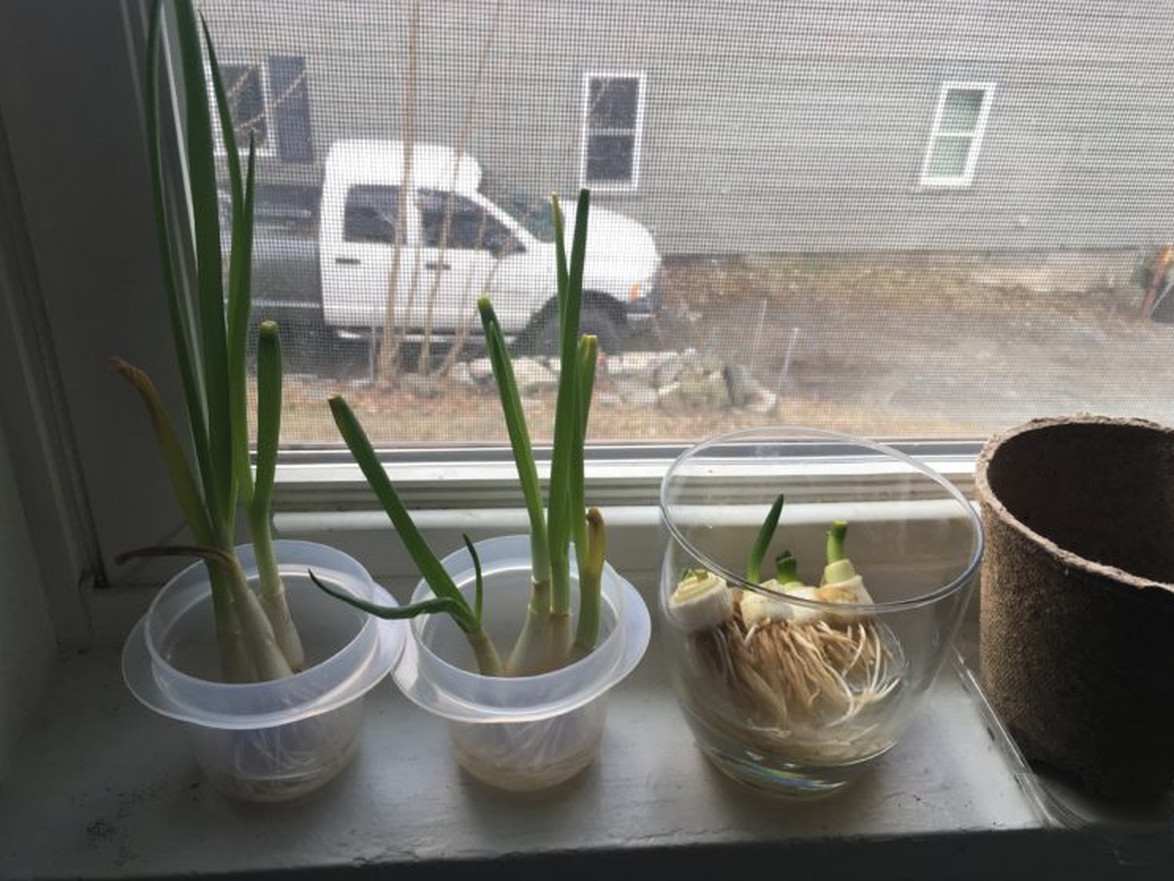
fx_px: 1018
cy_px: 427
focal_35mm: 30
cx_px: 573
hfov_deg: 59.9
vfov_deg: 46.8
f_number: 2.2
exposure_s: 1/120
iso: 25
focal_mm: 4.15
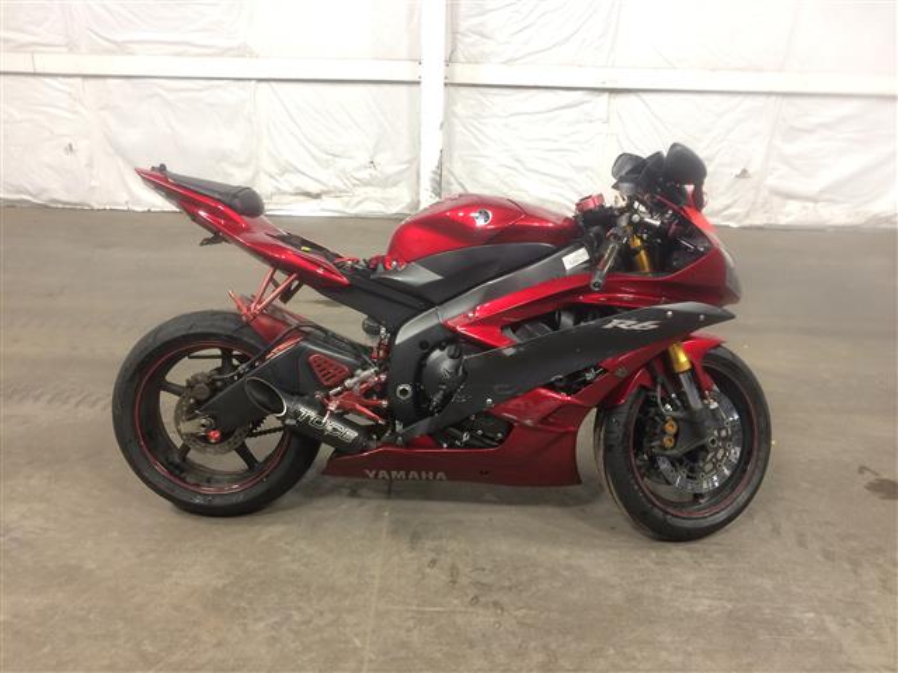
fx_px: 752
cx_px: 449
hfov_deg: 61.7
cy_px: 336
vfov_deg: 48.2
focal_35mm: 29
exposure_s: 1/30
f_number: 2.2
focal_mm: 4.15
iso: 160
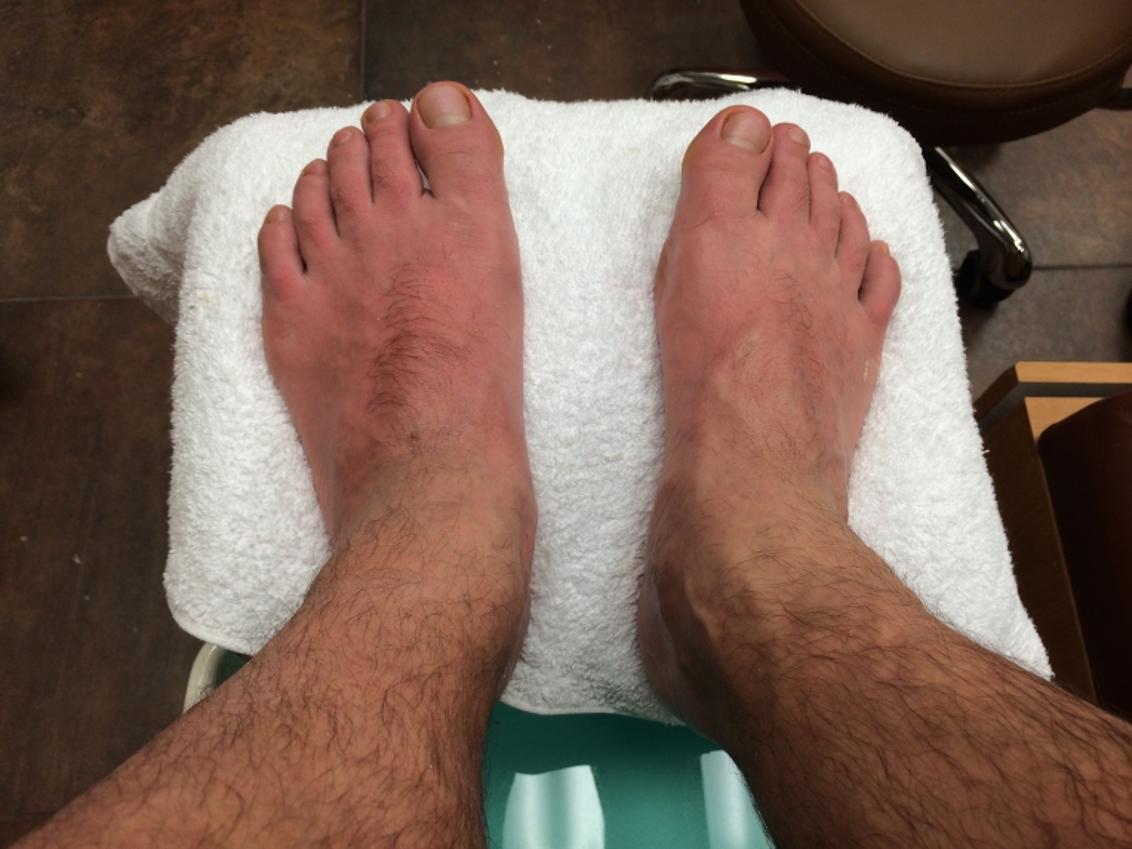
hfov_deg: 60.0
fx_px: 981
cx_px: 566
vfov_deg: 46.8
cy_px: 424
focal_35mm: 30
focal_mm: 4.12
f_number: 2.2
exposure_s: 1/60
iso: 50
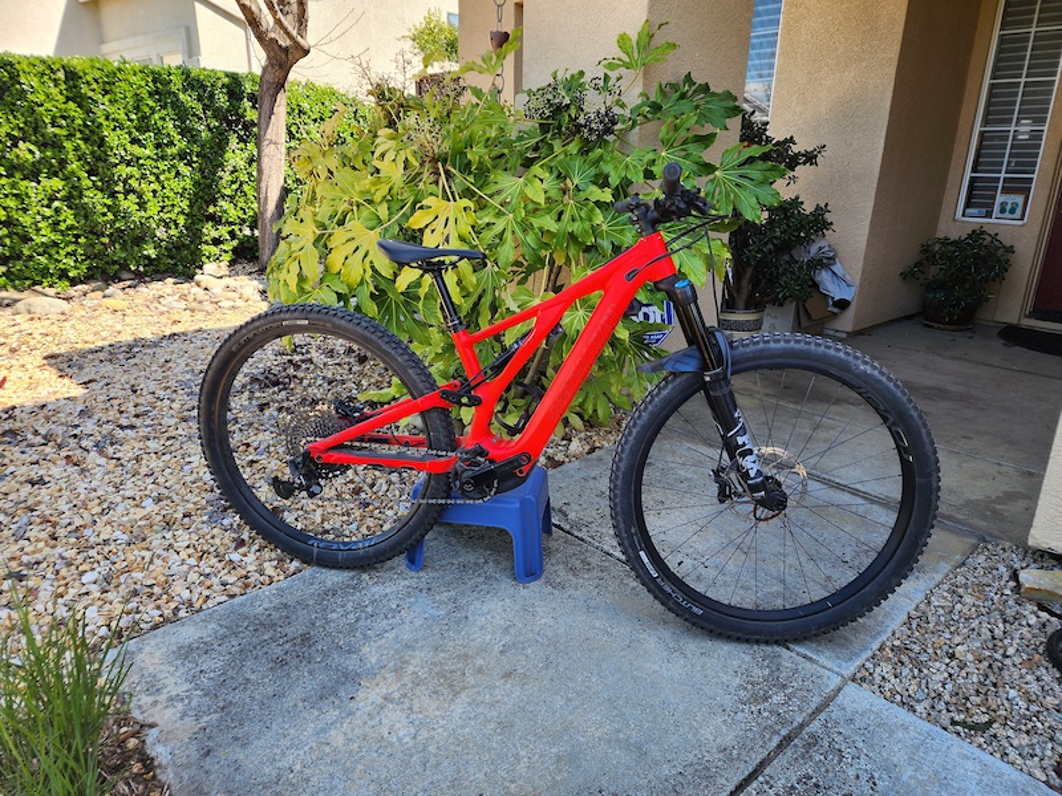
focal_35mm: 23
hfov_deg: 73.9
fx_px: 706
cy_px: 398
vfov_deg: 58.9
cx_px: 531
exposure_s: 1/180
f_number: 1.8
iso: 16
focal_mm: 6.4
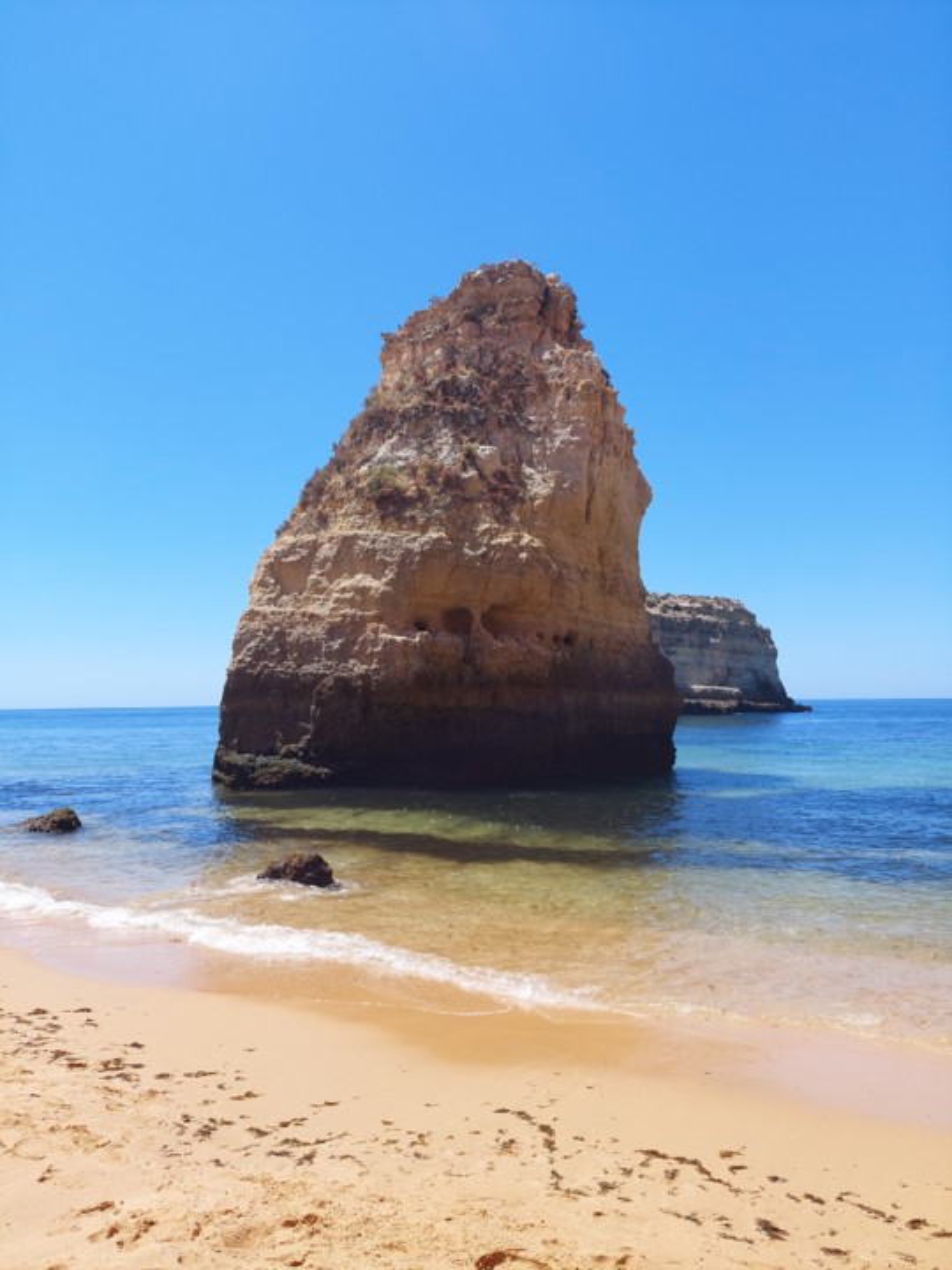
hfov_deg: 56.8
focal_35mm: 24
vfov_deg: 71.6
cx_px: 476
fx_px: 880
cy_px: 635
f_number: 1.8
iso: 40
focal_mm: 5.23
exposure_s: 1/1438
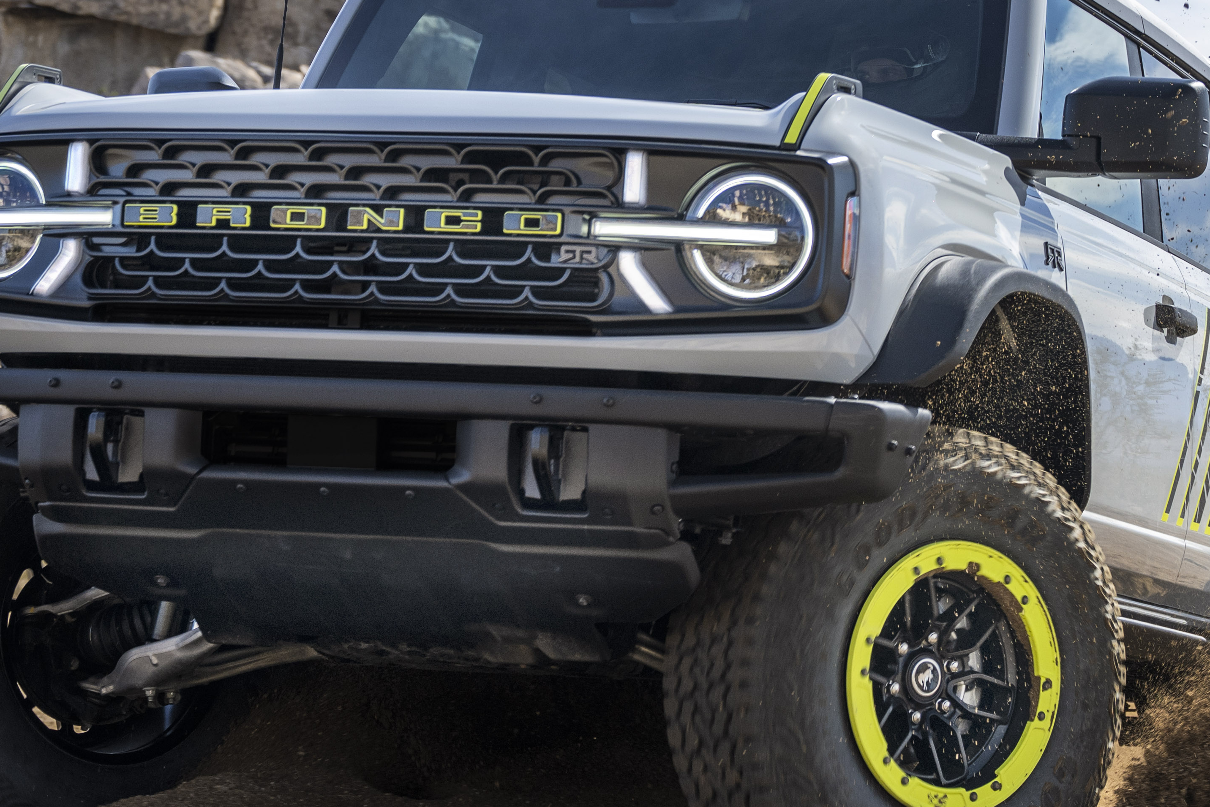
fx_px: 4941
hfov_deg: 13.9
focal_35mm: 147
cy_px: 385
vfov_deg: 9.3
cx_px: 799
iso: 100
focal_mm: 51
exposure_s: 1/400
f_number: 4
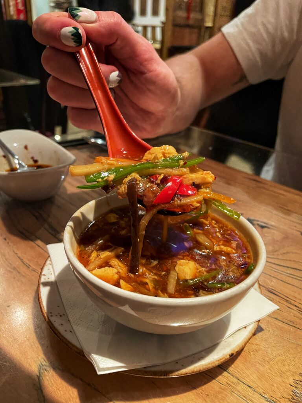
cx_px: 151
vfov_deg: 67.3
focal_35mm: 26
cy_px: 202
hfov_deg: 53.1
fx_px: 302
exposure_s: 1/33
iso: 500
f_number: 1.6
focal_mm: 4.2
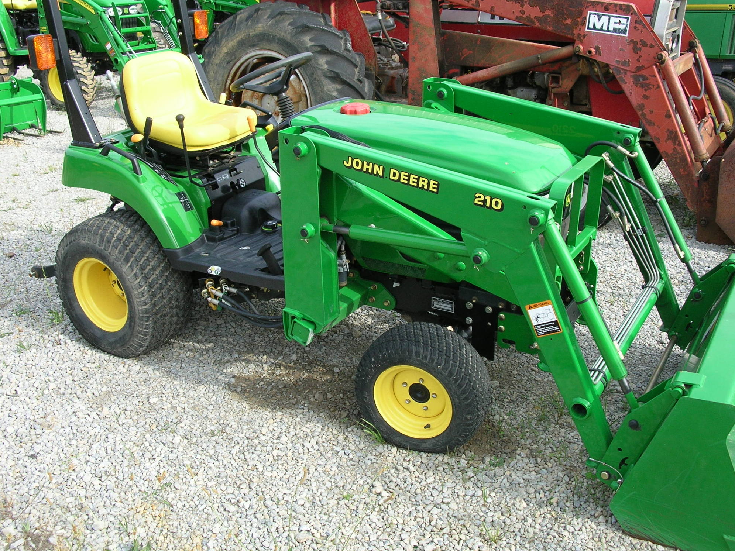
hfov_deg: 50.1
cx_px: 363
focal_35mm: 37
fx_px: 786
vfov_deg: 38.7
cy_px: 269
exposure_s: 1/173
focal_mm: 6
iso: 50
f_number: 3.7
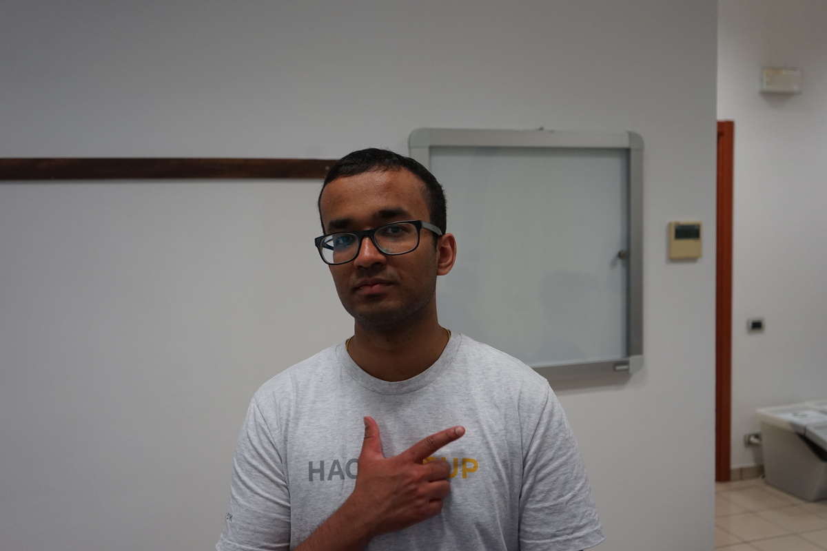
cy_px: 276
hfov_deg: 60.3
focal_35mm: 31
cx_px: 414
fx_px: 712
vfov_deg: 42.3
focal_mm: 31
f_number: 4
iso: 1250
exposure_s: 1/160
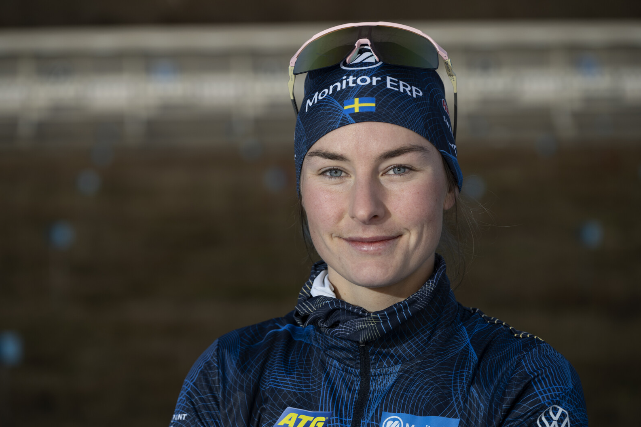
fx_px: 1887
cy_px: 212
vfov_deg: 12.9
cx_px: 322
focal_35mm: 106
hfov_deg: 19.3
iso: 160
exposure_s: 1/200
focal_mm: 105
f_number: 4.5
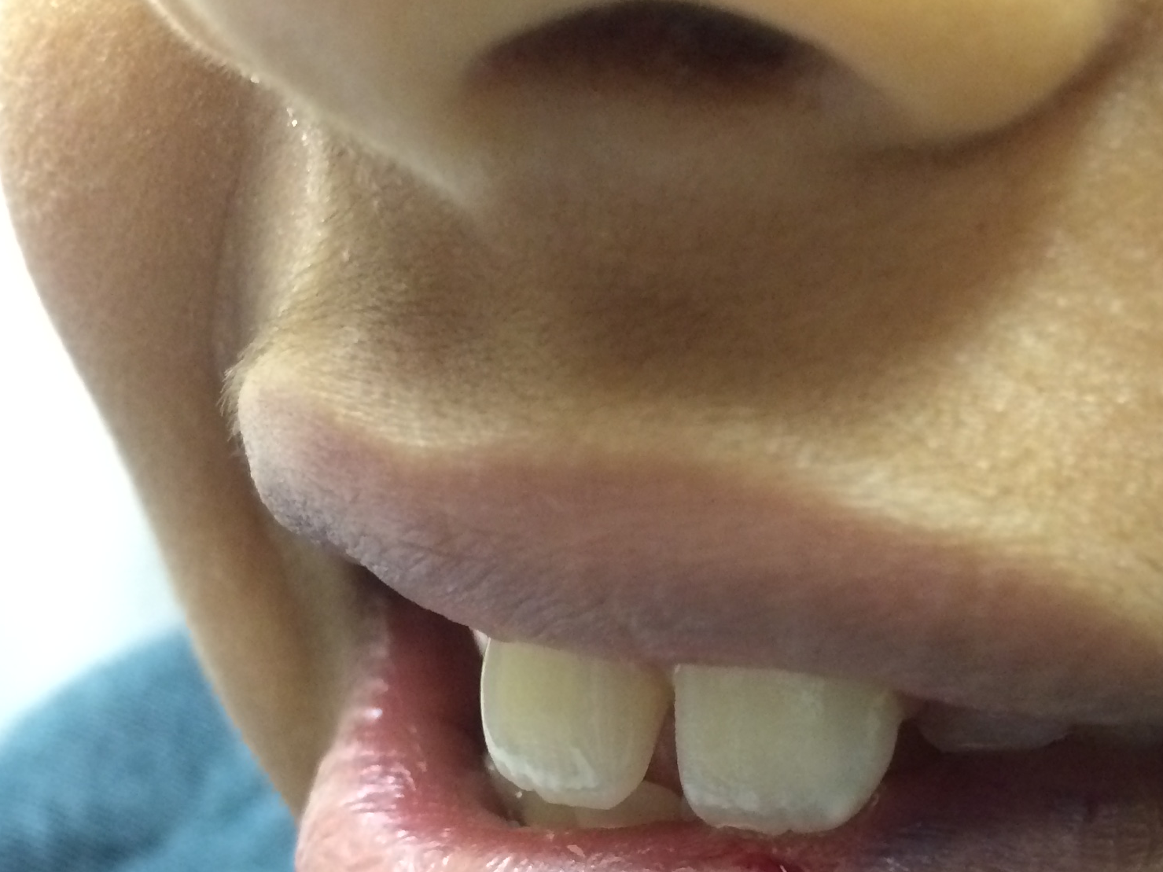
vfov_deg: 22.2
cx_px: 835
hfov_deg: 29.9
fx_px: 2150
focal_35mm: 64
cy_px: 835
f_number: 2.2
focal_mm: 4.15
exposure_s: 1/17
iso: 250
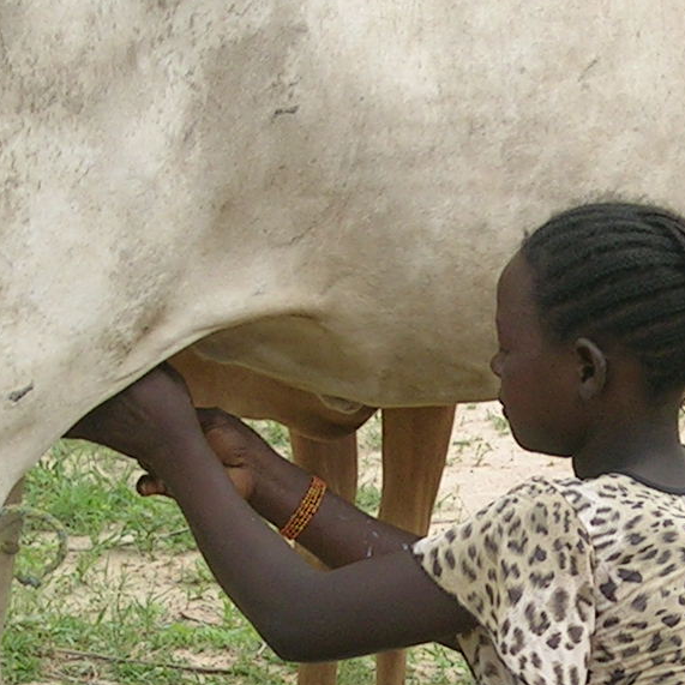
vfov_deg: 8.5
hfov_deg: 8.5
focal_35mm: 206
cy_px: 564
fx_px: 4612
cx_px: 645
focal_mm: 9.9
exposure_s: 1/368
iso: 50
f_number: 3.5
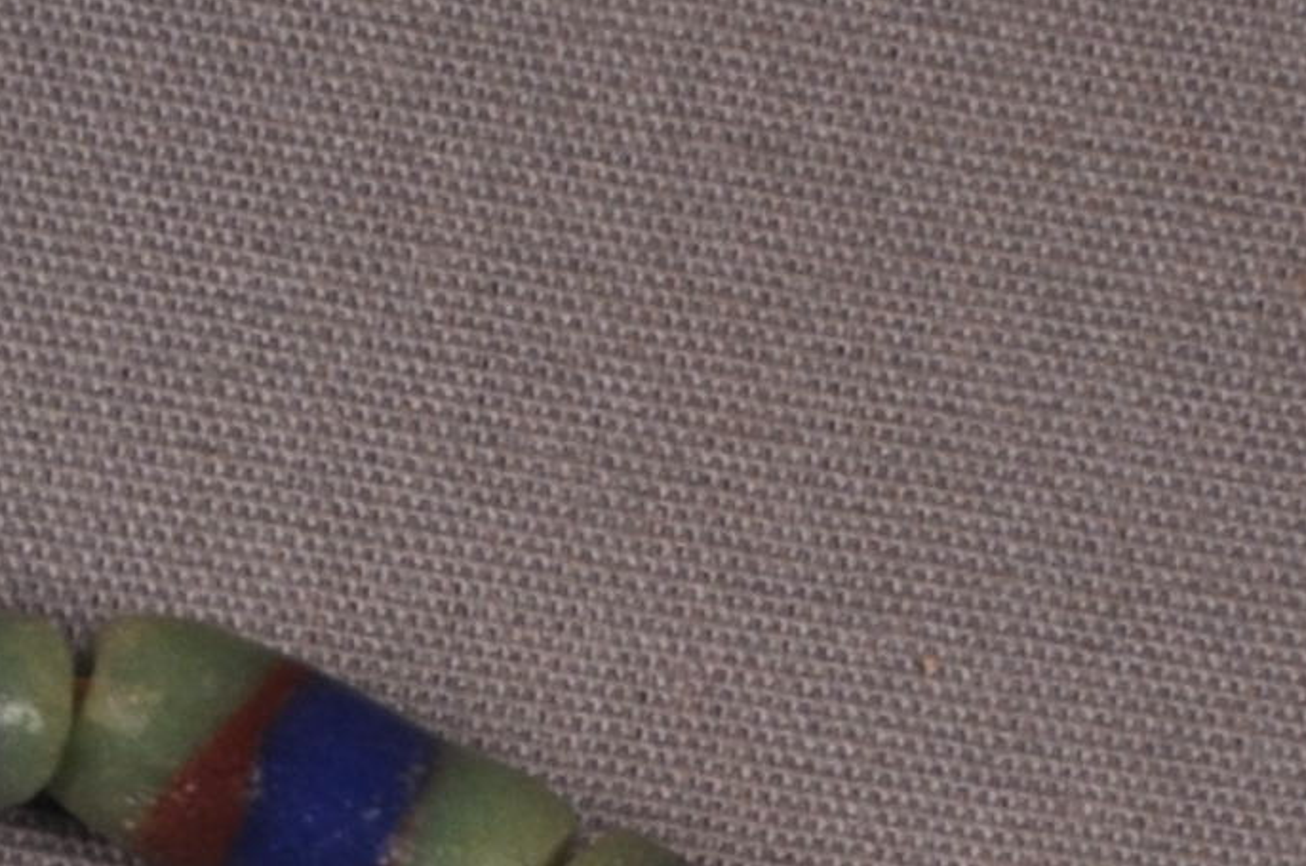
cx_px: 415
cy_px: 1081
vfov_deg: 1.4
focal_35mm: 985
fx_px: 35679
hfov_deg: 2.1
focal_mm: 105
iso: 250
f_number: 7.1
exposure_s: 1/60
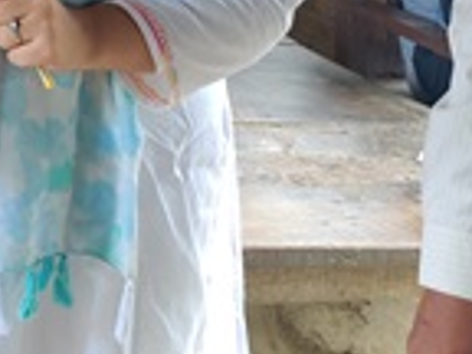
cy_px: -215
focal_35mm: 94
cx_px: -262
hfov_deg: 18.2
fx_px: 1282
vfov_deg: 14.4
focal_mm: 4.75
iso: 200
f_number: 1.65
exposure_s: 1/50
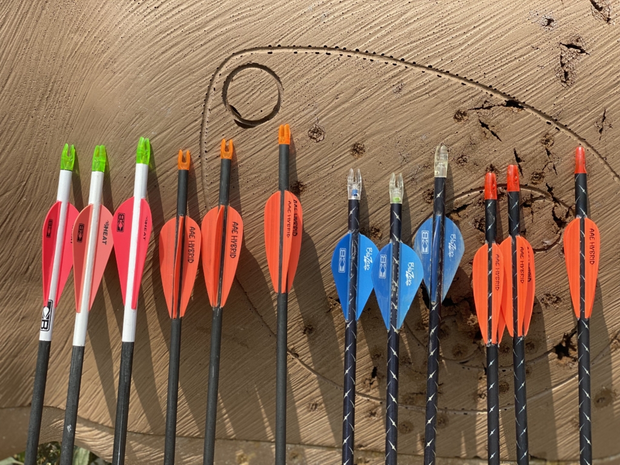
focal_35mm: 52
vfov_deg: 28.0
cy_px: 232
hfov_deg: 36.8
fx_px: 931
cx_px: 310
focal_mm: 6
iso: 20
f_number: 2
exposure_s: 1/1142
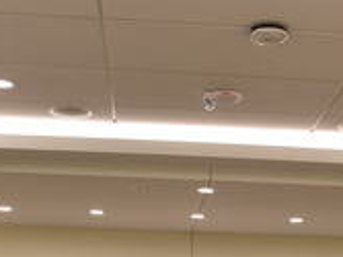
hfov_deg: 23.5
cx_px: 225
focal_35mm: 83
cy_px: 341
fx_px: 822
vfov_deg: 16.7
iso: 450
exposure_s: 1/60
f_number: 4
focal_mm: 24
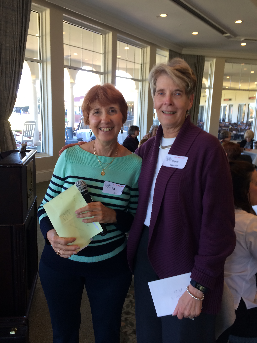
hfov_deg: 48.2
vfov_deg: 61.7
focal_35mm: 29
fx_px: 287
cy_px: 172
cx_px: 128
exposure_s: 1/30
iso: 32
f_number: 2.2
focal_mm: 4.15
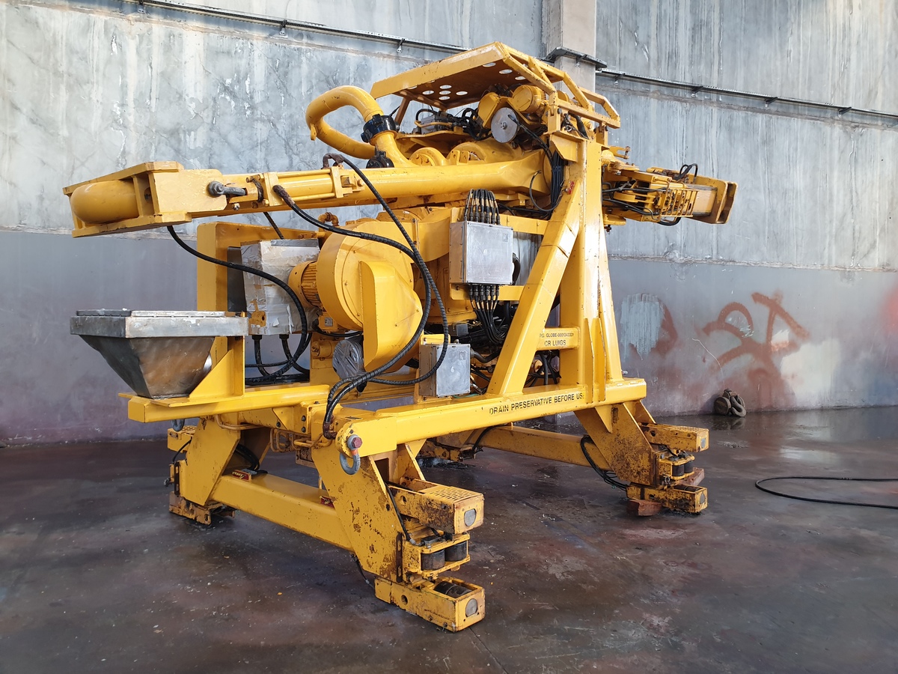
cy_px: 337
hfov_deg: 67.3
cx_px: 449
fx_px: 674
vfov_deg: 53.1
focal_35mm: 26
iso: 125
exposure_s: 1/50
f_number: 2.4
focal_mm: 4.3
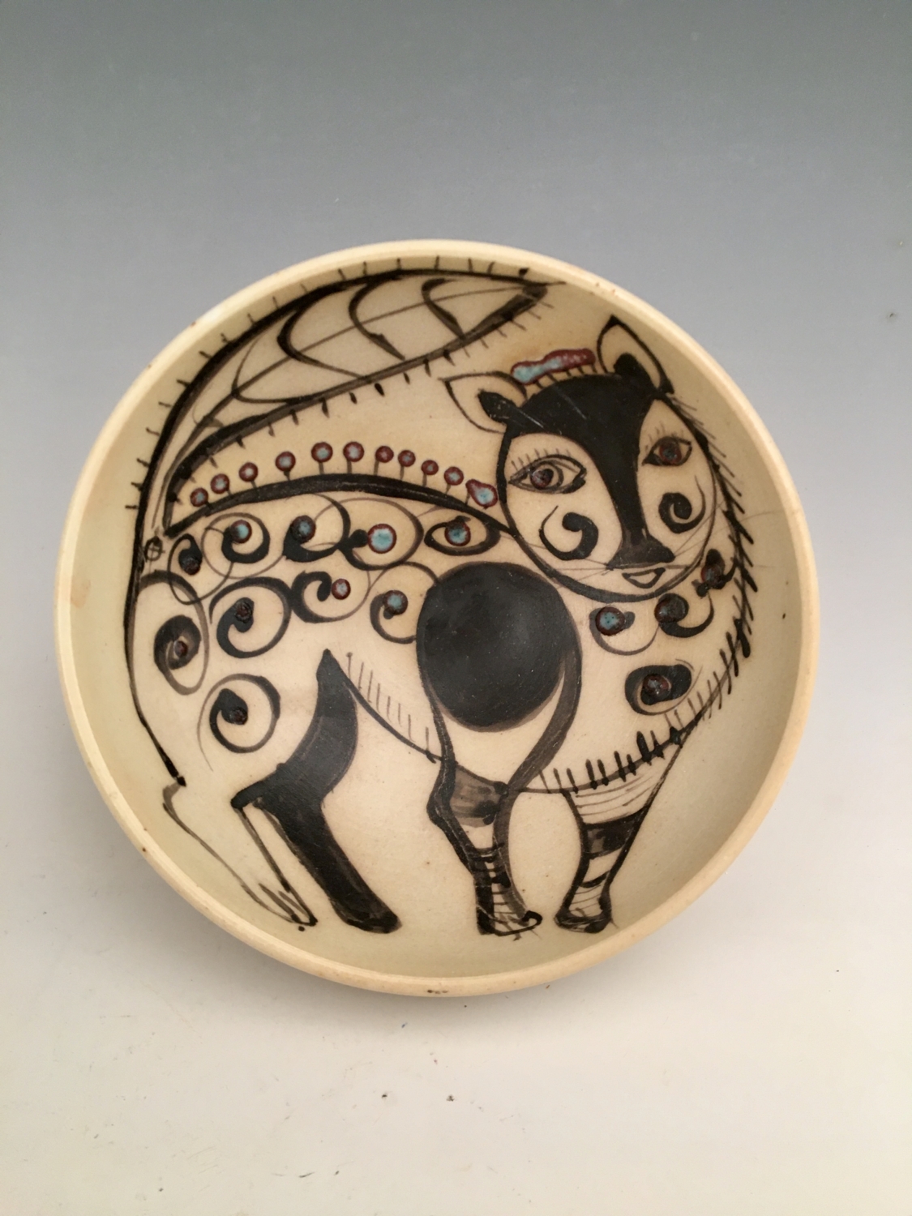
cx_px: 456
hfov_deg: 48.2
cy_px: 608
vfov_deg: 61.7
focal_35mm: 29
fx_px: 1019
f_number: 2.2
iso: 100
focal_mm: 4.15
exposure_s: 1/30
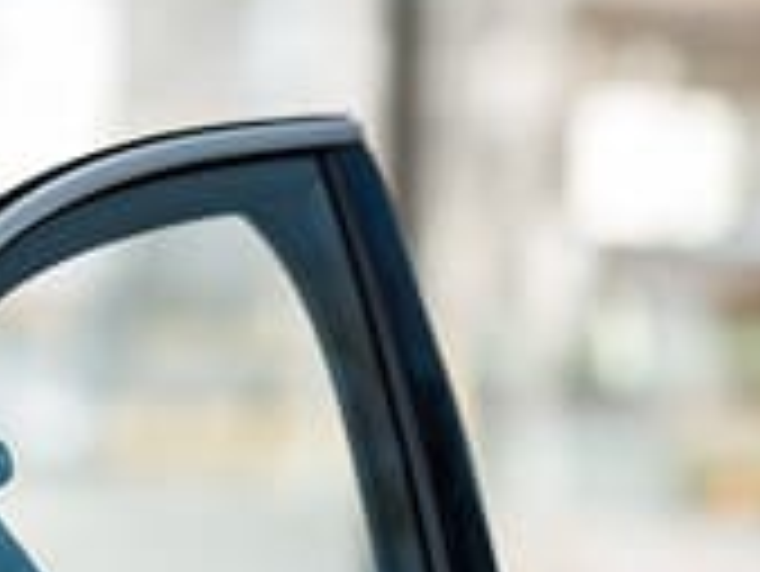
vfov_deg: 5.1
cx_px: -391
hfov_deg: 6.7
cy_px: 261
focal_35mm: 290
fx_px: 6372
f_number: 2.2
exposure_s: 1/800
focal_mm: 85
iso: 200
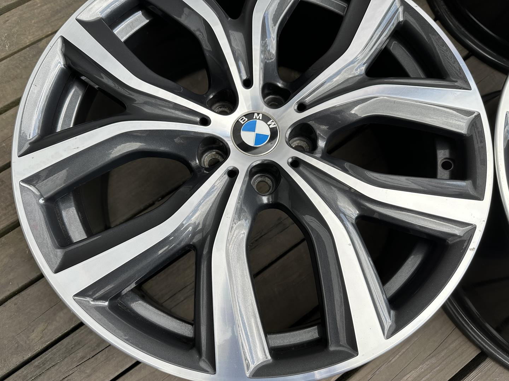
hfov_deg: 71.6
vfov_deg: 56.8
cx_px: 254
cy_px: 190
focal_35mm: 24
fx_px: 353
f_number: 1.78
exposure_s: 1/521
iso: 80
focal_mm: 6.86
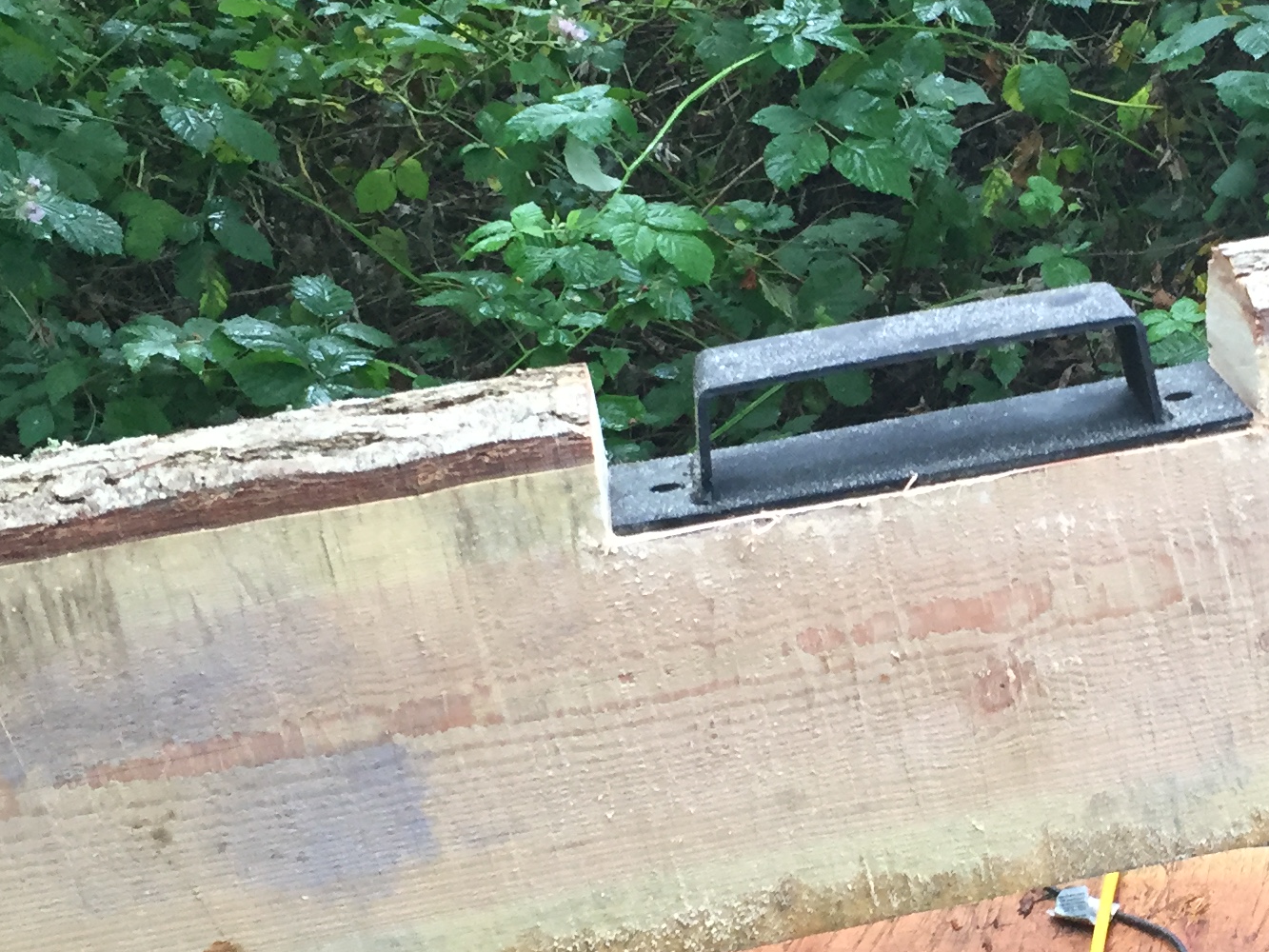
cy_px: 510
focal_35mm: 71
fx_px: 2603
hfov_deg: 26.5
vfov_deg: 20.7
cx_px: 1142
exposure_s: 1/30
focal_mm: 4.15
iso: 50
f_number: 2.2
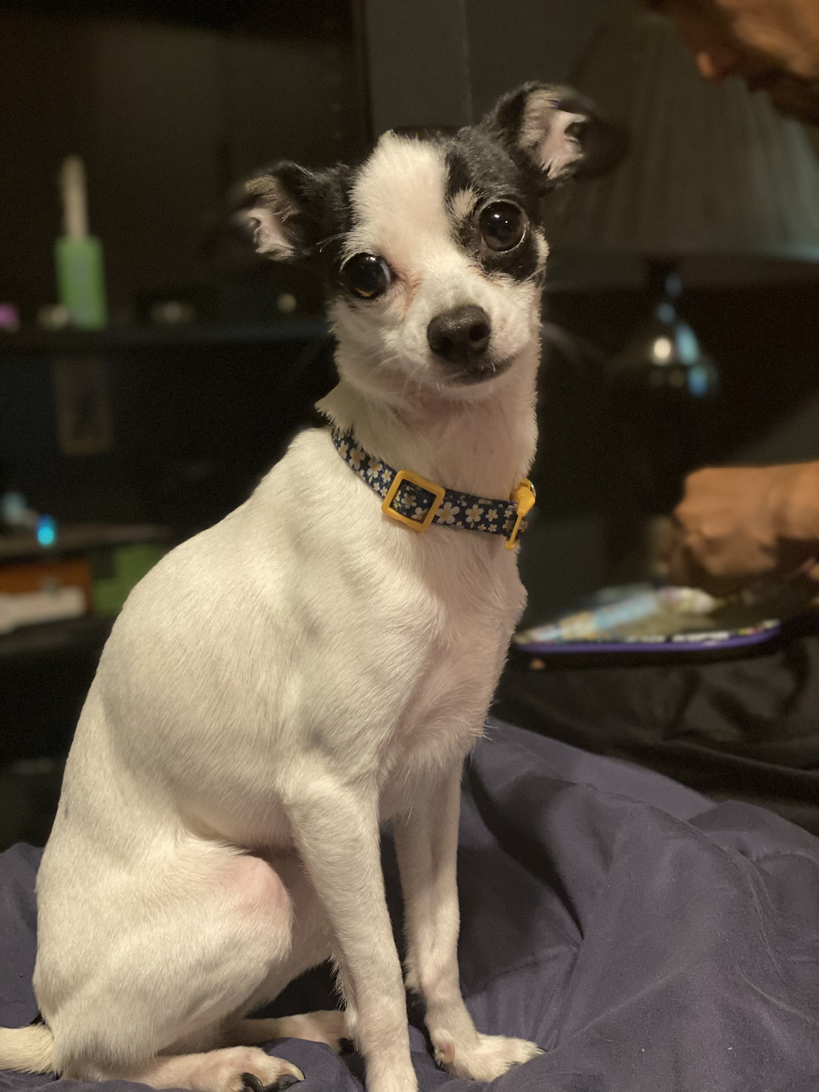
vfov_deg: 36.8
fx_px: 1640
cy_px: 546
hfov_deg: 28.0
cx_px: 410
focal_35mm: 52
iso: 400
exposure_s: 1/20
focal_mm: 6
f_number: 2
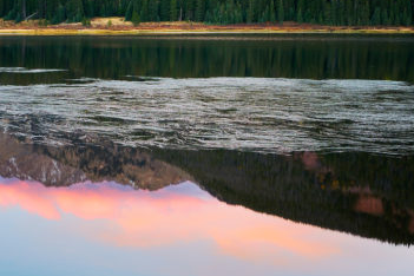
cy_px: 84
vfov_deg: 18.6
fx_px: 839
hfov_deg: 23.0
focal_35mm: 73
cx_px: -189
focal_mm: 25
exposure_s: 1/4
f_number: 10
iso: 100
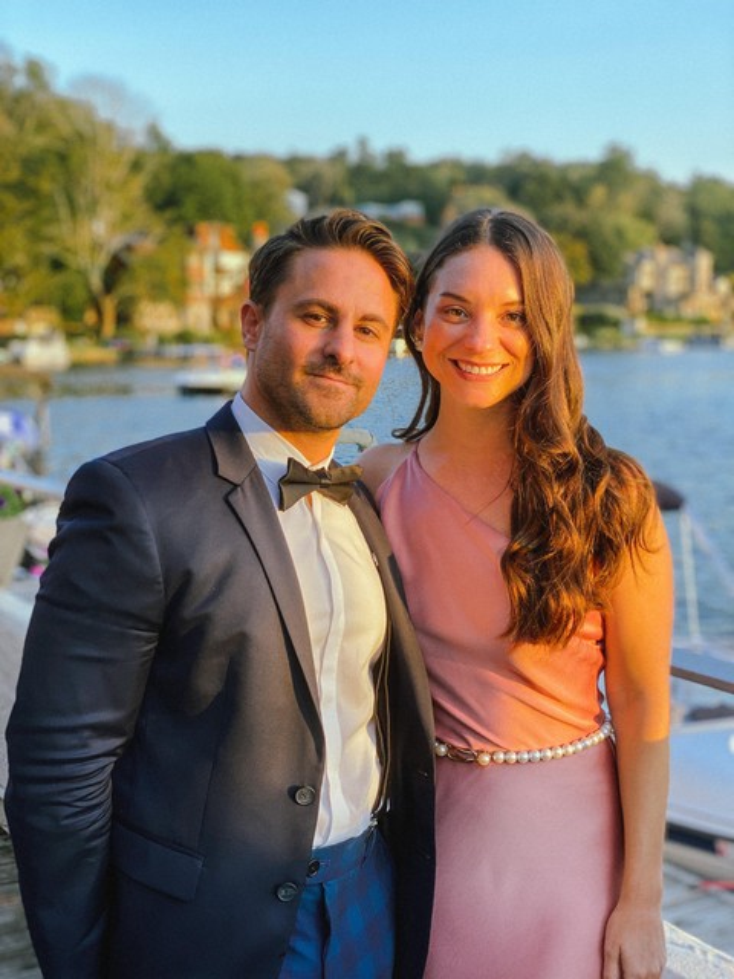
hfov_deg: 28.0
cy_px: 490
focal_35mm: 52
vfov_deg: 36.8
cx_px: 367
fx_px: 1470
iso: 32
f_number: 2
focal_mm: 6
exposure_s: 1/120
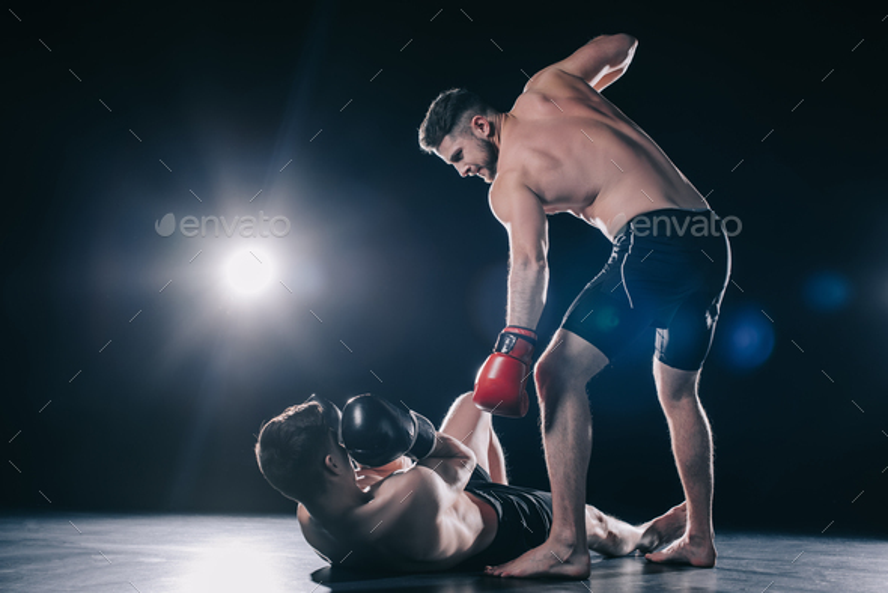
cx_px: 444
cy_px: 296
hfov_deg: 39.6
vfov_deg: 27.0
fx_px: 1234
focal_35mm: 50
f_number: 5.6
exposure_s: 1/200
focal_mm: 50
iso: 125
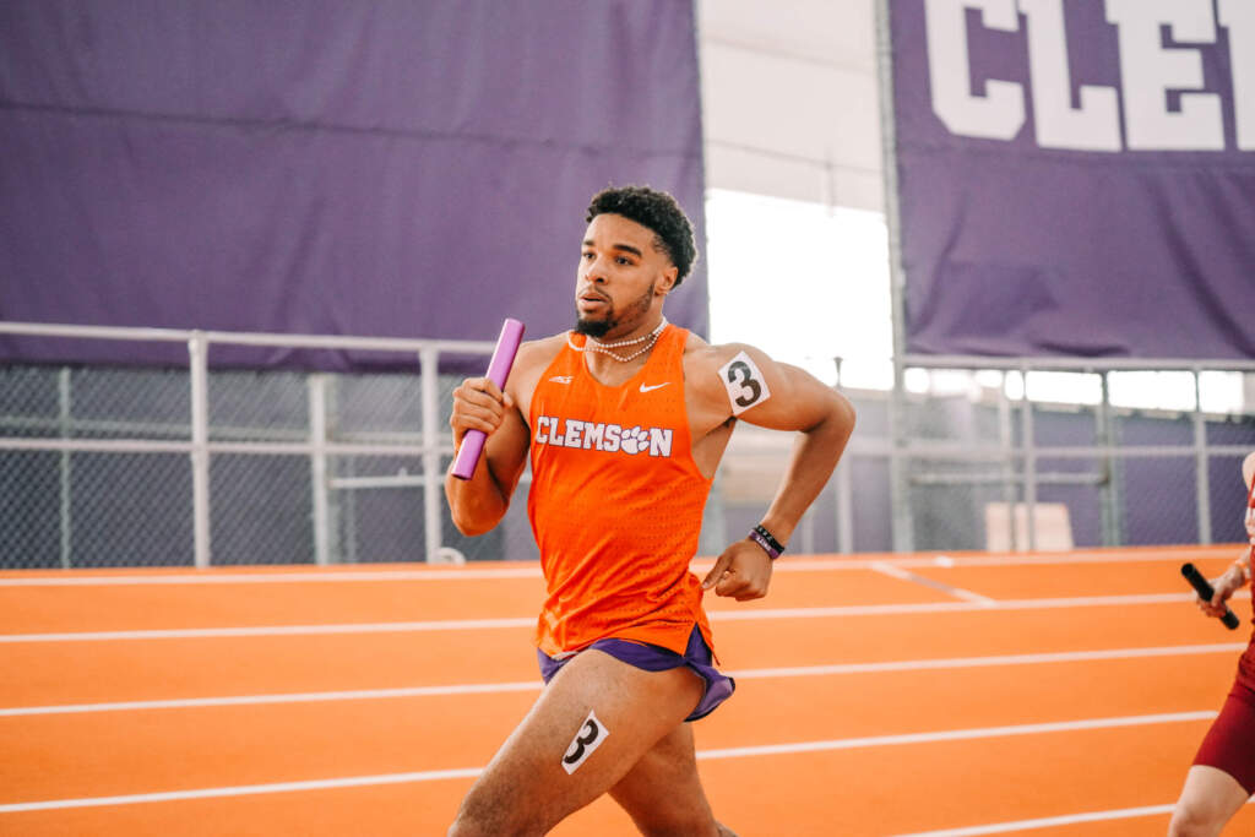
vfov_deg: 19.5
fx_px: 2440
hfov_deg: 28.8
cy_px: 418
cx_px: 628
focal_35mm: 70
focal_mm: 70
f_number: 2.8
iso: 3200
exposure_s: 1/750
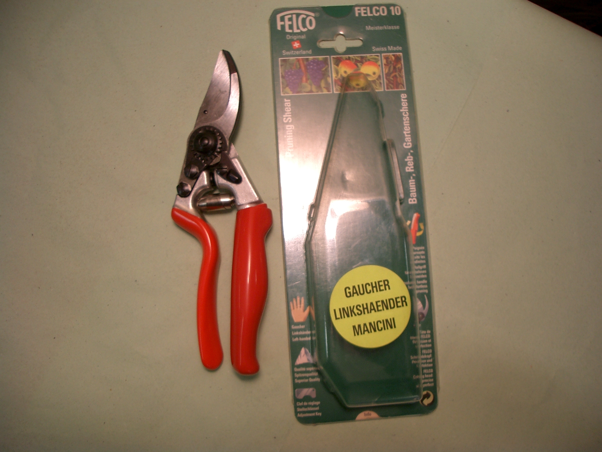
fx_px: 609
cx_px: 301
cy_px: 226
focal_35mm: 35
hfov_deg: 52.6
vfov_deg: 40.7
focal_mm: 5.8
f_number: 2.6
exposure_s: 1/60
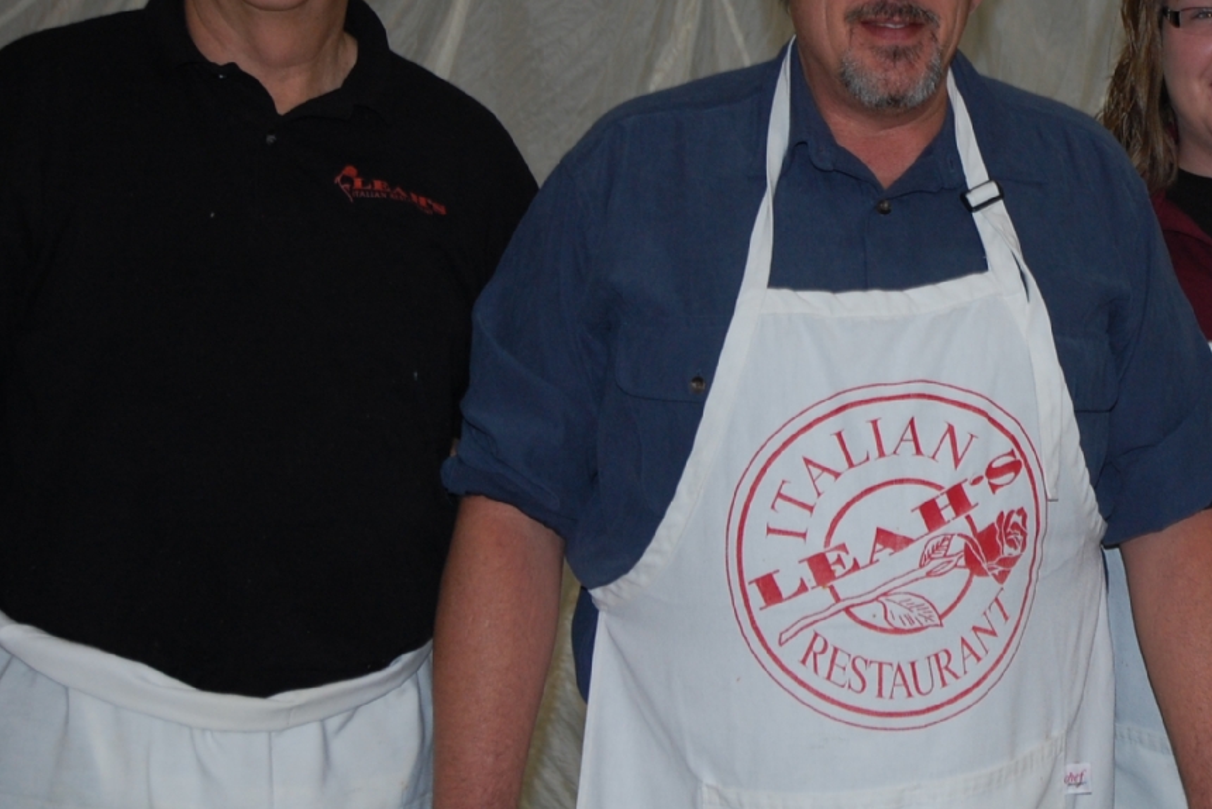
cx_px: 1003
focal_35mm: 78
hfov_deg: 25.5
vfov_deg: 17.4
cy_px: 163
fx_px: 2621
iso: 400
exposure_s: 1/60
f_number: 4
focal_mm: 31
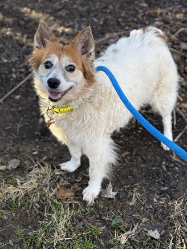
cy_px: 124
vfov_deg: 39.7
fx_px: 346
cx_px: 94
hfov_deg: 30.3
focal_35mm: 48
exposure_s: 1/339
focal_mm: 6.76
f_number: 1.78
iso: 64
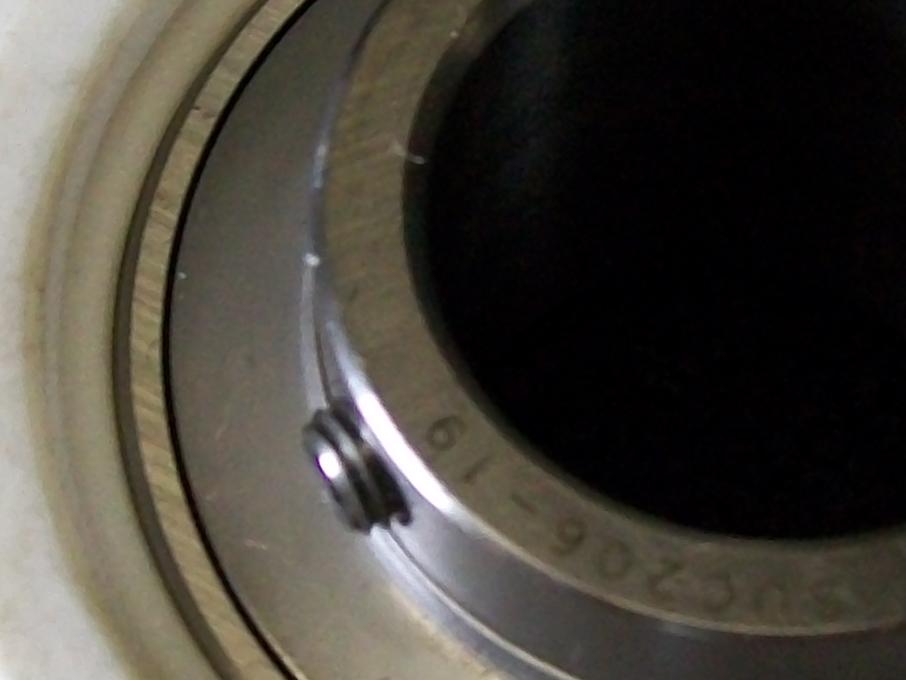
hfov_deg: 16.4
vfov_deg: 12.3
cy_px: 546
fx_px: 3141
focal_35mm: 120
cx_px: 492
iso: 160
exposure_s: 1/50
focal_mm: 6.1
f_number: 2.7
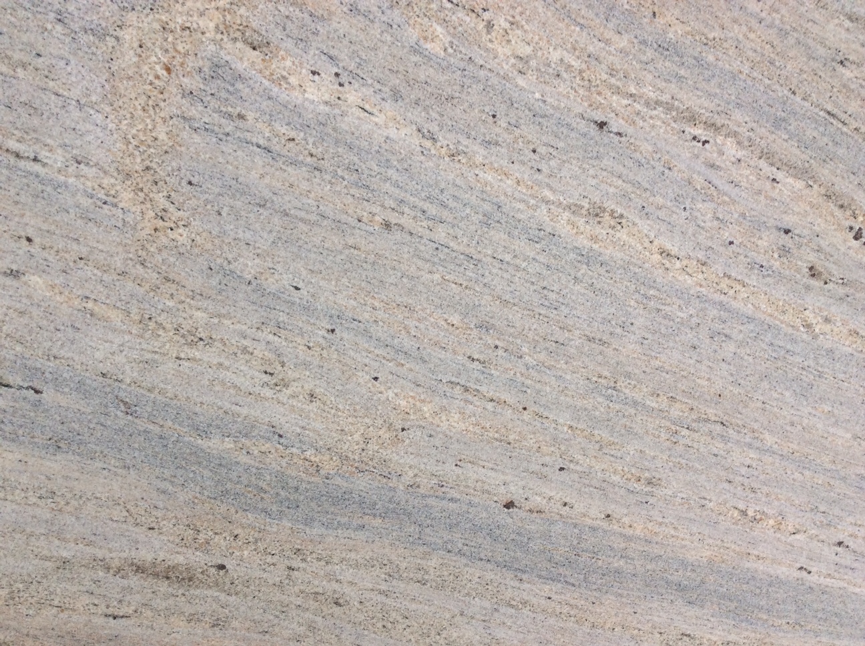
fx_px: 823
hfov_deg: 55.4
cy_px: 323
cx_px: 432
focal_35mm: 33
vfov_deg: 42.8
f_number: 2.4
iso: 40
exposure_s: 1/30
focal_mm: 3.3
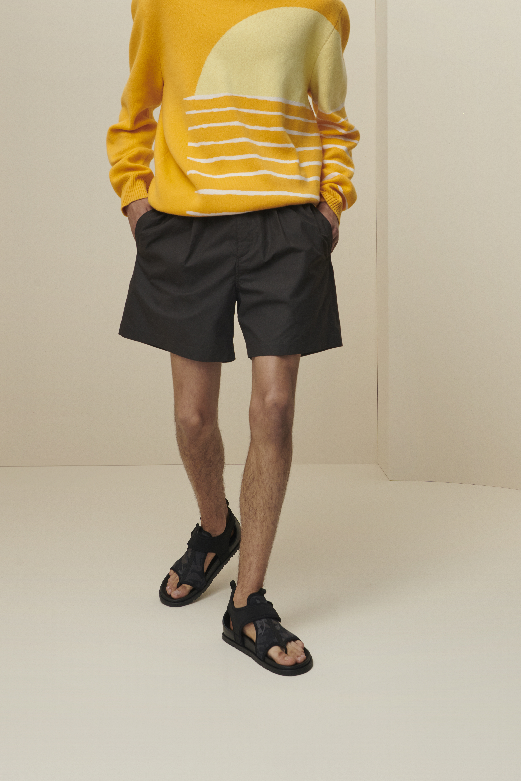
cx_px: 262
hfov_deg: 23.8
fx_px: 1237
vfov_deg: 34.9
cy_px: 294
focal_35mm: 57
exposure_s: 1/250
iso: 400
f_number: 11
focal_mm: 42
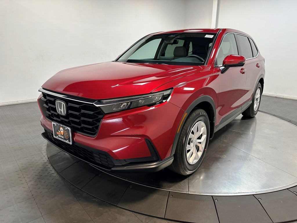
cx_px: 148
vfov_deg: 56.8
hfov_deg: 71.6
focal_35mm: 24
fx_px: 206
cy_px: 112
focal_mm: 6.86
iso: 320
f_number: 1.78
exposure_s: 1/60
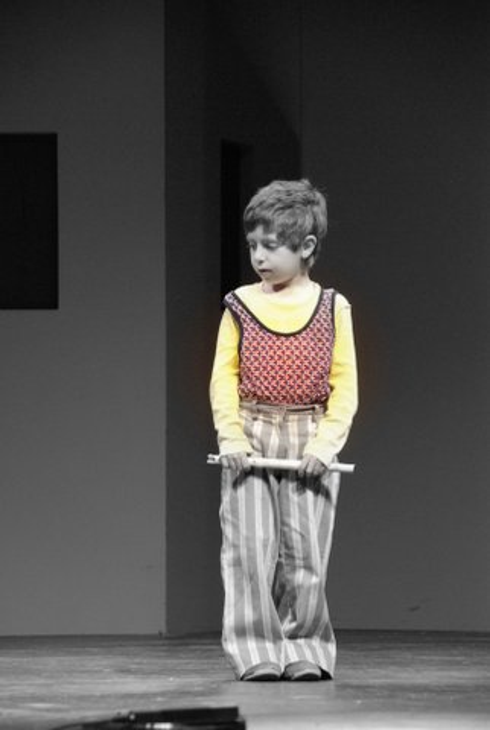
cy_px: 365
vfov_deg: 13.0
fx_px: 3202
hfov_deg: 8.8
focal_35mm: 158
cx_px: 245
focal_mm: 105
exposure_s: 1/100
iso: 1600
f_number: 6.3
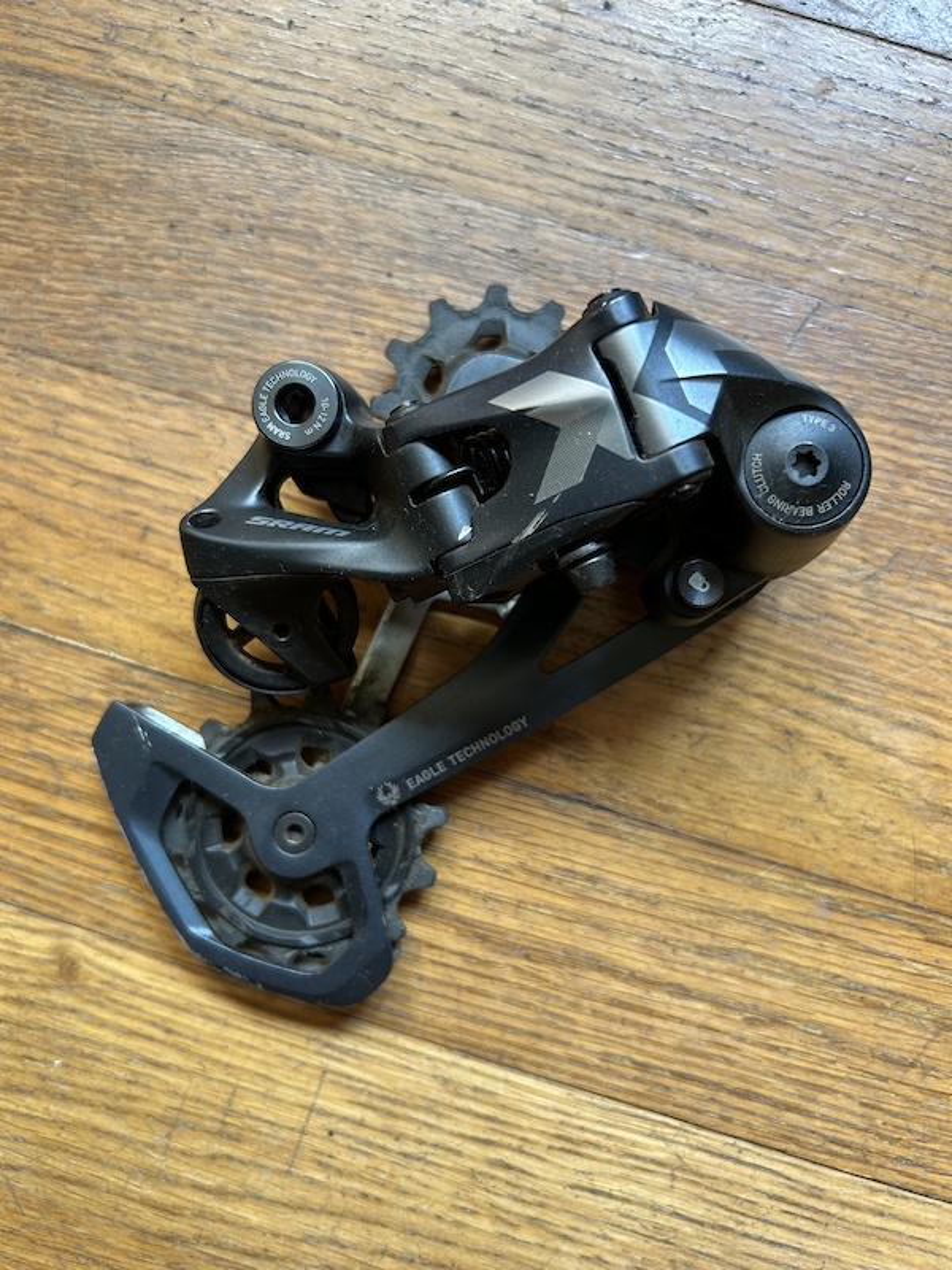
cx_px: 476
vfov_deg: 67.3
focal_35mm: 26
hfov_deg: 53.1
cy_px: 635
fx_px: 953
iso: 125
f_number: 1.5
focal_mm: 5.7
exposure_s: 1/83
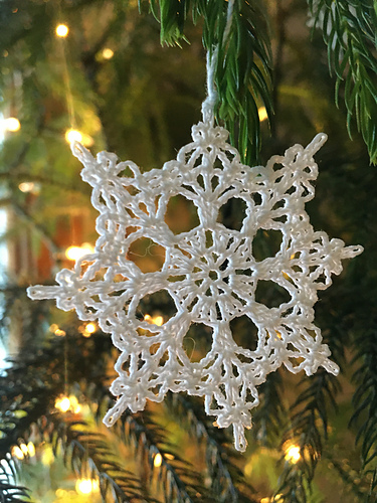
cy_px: 252
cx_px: 188
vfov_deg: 61.7
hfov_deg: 48.2
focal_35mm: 29
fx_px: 421
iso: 200
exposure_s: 1/15
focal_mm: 4.15
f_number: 2.2
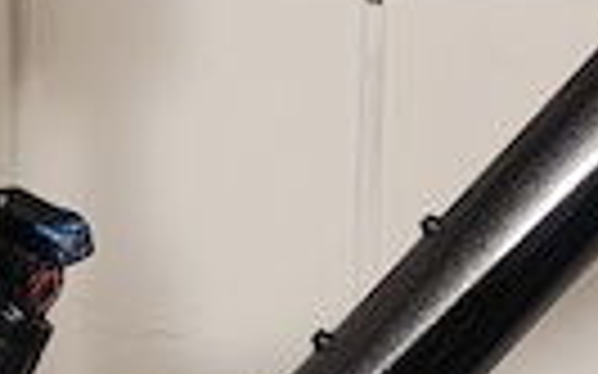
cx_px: -157
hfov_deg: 12.3
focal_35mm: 166
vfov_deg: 7.9
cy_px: 207
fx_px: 2704
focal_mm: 5.4
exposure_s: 1/40
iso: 500
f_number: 1.8
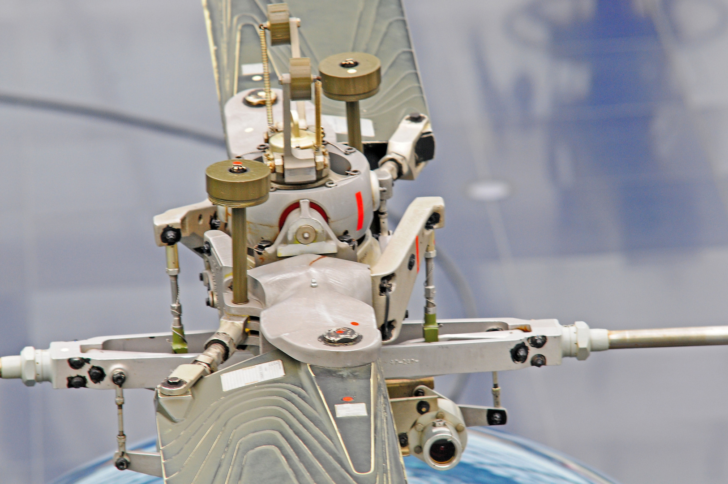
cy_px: 242
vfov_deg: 4.6
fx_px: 6059
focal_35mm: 300
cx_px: 364
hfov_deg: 6.9
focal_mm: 200
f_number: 6.3
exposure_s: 1/60
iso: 400
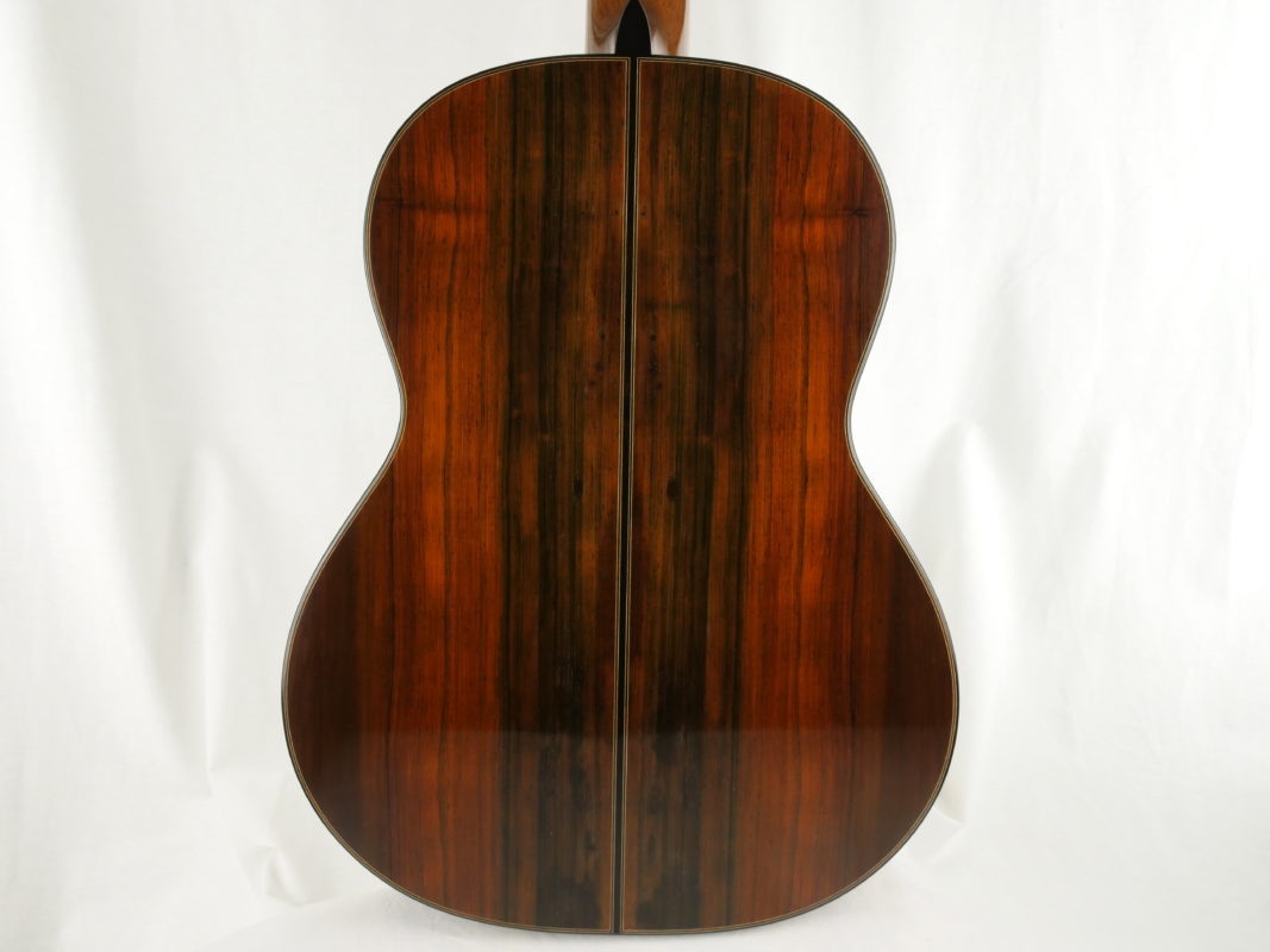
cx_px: 635
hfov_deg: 38.2
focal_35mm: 50
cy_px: 476
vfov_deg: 29.1
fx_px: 1834
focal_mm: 25
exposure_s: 1/60
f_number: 10
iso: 1250
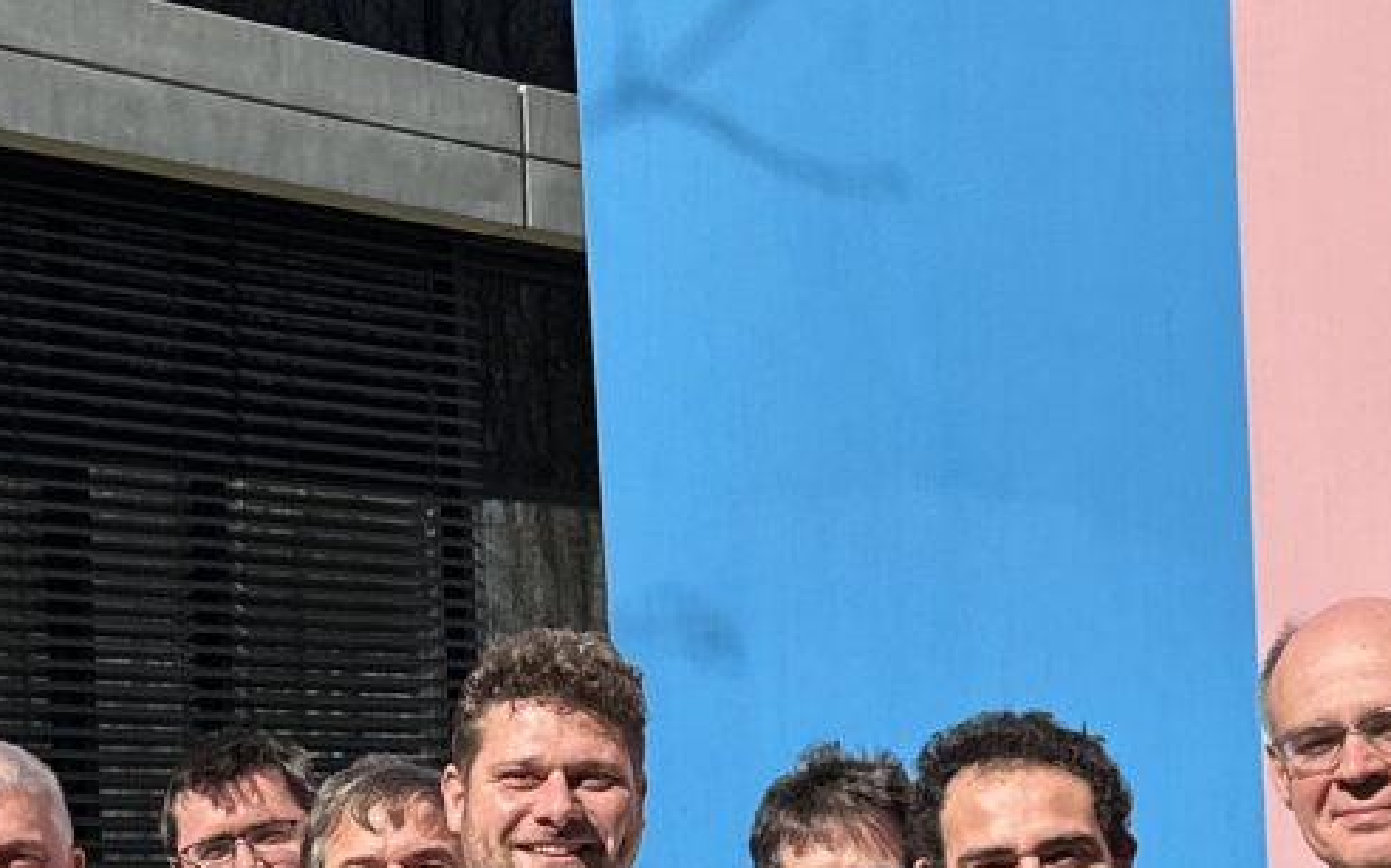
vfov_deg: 12.2
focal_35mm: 106
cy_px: 902
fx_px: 4017
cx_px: 664
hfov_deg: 19.6
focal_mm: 6.86
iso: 80
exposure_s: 1/4016
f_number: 1.78
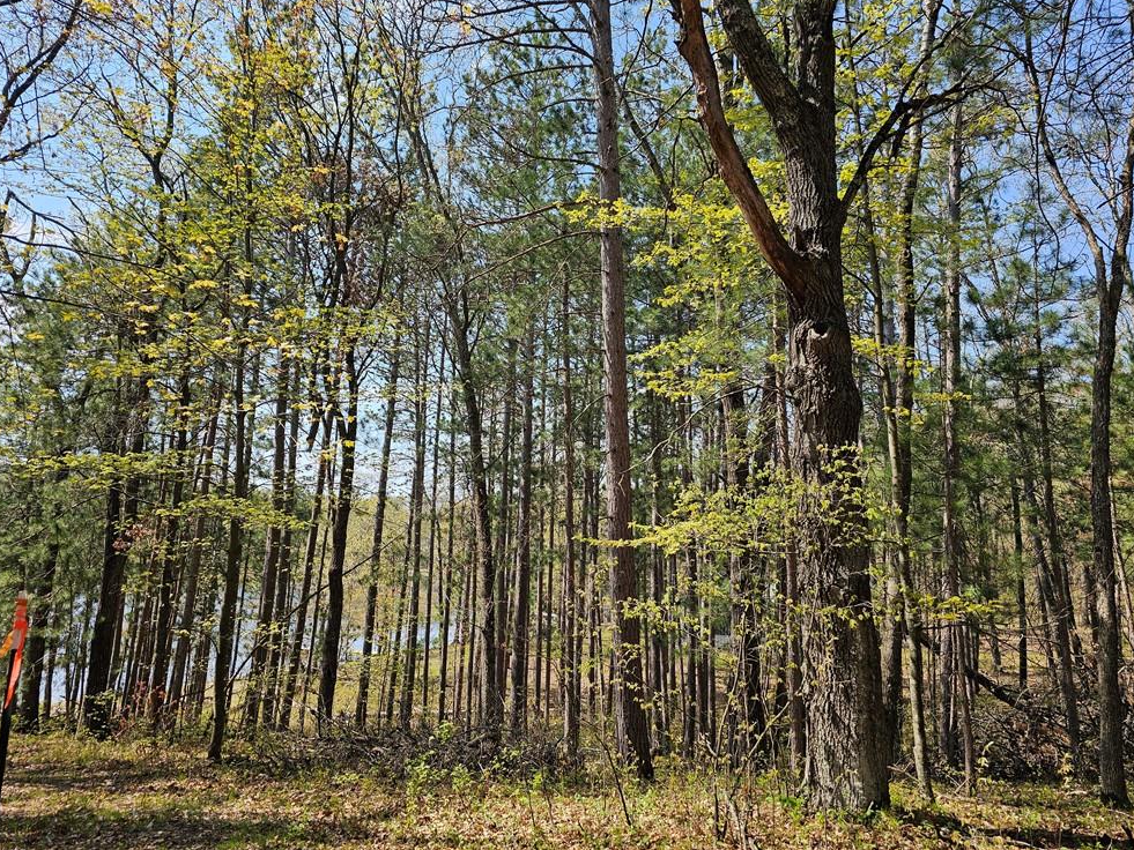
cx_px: 581
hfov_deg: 71.6
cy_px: 409
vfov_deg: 56.8
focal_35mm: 24
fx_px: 786
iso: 10
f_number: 1.7
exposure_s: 1/324
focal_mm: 6.3
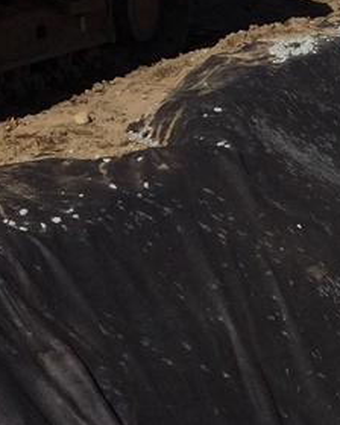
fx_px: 1245
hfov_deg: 12.9
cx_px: 737
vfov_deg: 19.4
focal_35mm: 99
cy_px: 222
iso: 32
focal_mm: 4.15
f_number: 2.2
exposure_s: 1/4115
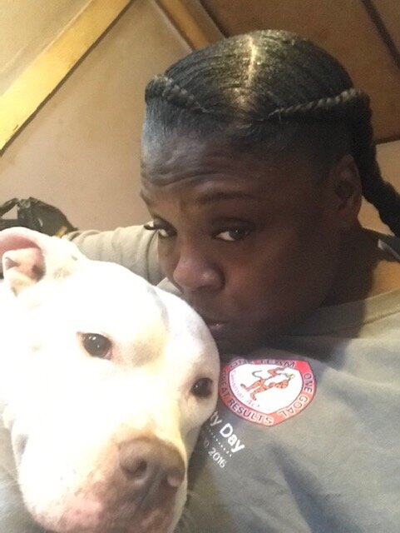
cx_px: 200
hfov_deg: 44.2
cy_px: 266
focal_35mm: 32
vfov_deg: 56.8
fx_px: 492
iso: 1600
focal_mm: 2.87
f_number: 2.2
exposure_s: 1/15
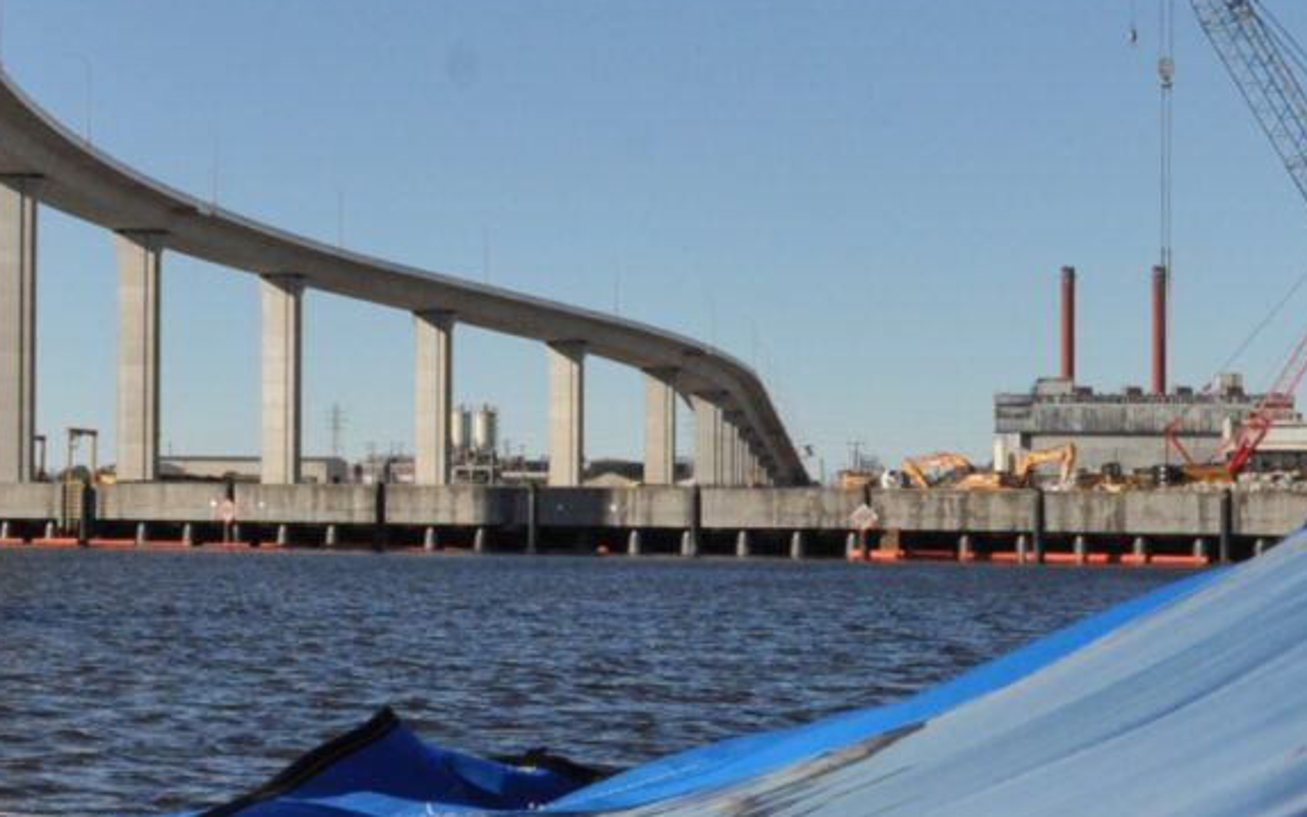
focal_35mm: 82
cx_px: -66
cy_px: 373
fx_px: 2921
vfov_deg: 15.9
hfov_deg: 23.9
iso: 640
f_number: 14
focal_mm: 20
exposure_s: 1/800
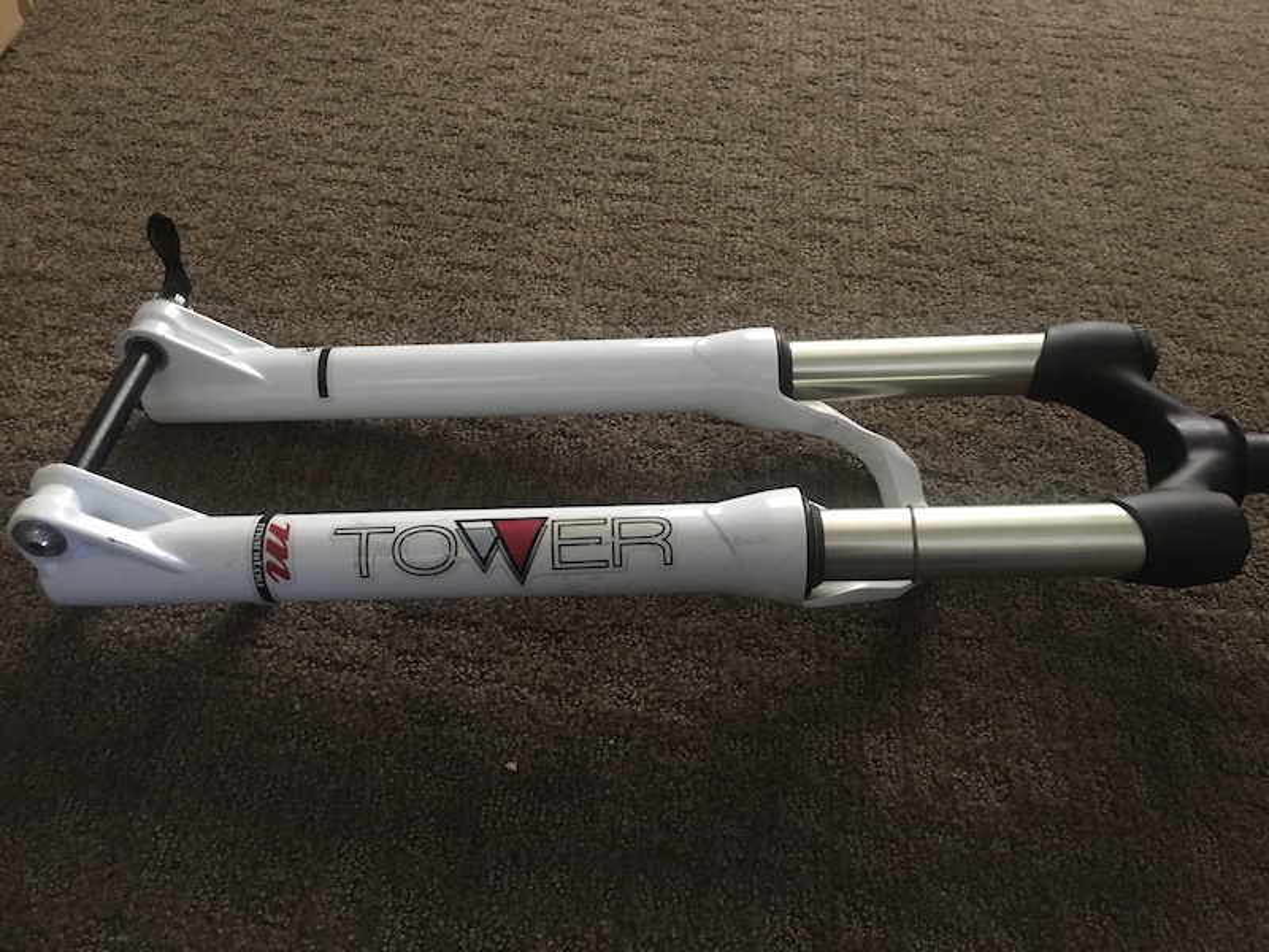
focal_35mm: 29
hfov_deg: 61.7
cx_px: 634
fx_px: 1063
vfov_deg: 48.2
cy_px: 476
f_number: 2.2
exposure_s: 1/15
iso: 320
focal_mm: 4.15
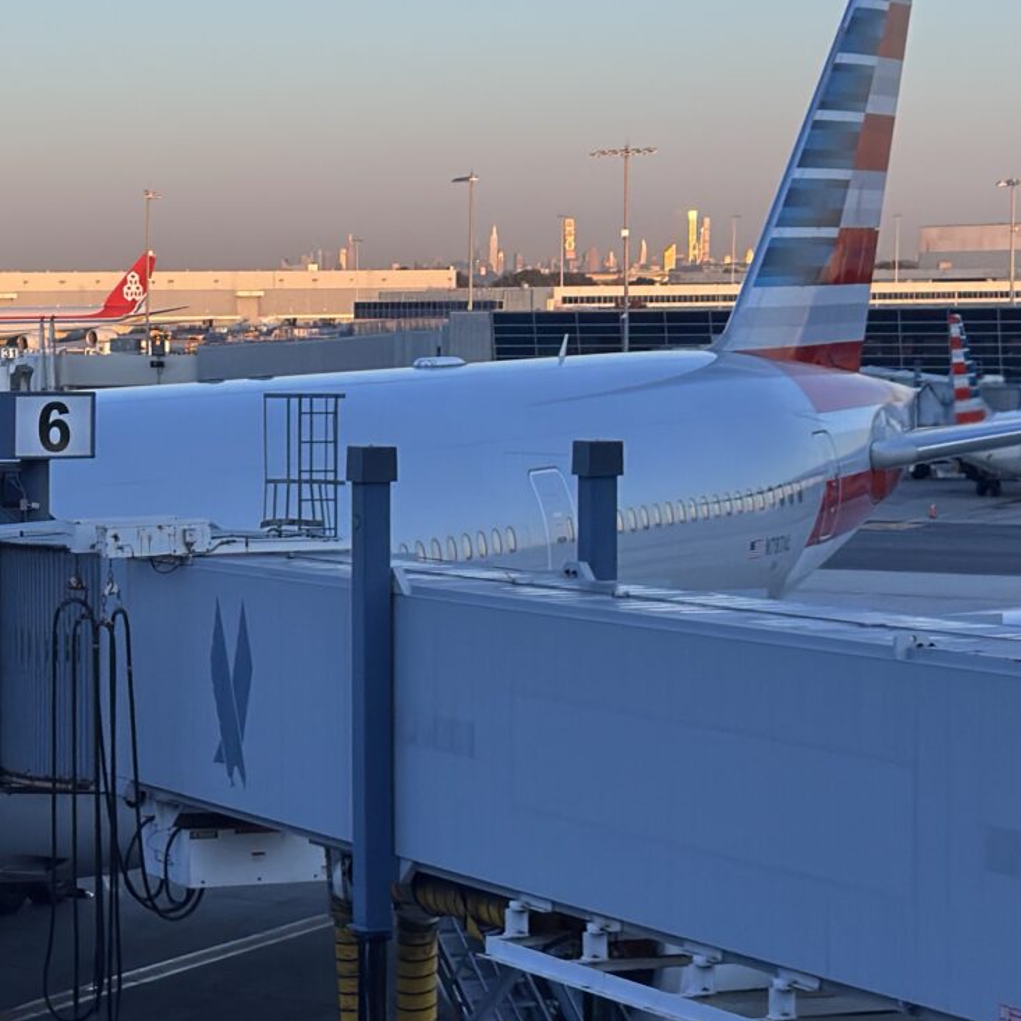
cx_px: -223
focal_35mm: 108
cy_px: 568
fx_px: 3604
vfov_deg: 16.1
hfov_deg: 15.5
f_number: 1.78
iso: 100
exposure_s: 1/330
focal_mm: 6.76
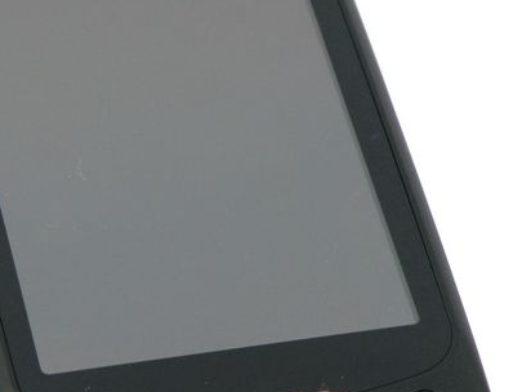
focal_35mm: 225
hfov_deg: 8.8
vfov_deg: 6.6
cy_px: 219
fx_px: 3394
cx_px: 184
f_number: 4.1
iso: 64
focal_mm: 17.86
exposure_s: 1/80
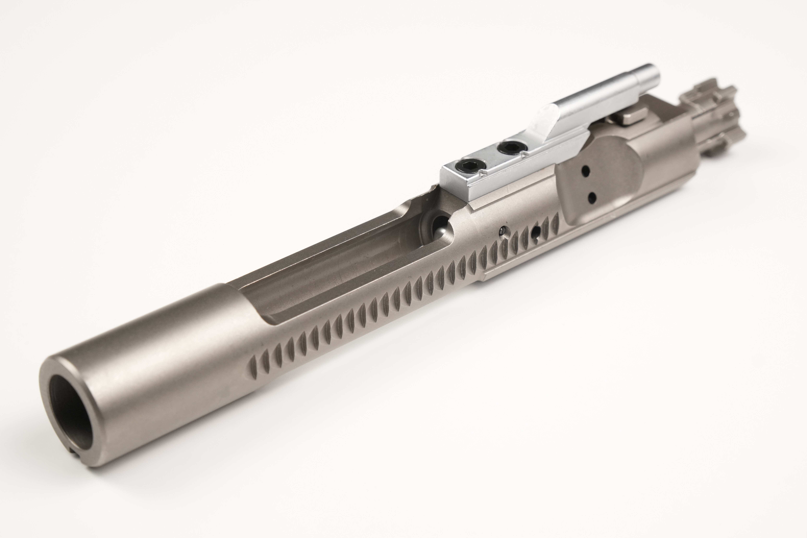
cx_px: 404
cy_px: 269
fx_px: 1782
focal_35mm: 80
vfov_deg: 17.2
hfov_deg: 25.5
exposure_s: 1/125
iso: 1250
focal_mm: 53
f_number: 8
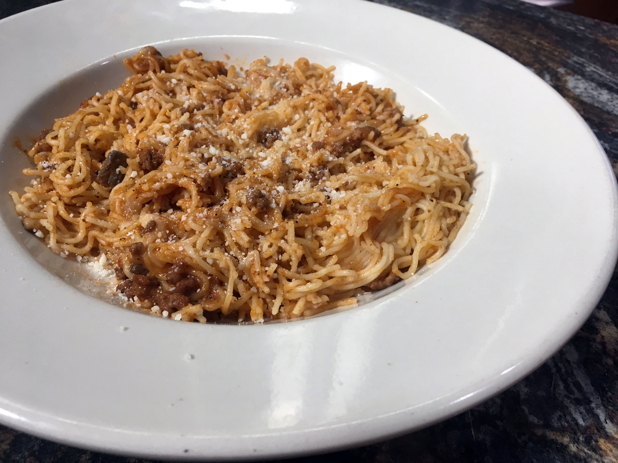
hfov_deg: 61.7
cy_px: 232
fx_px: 518
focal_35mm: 29
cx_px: 309
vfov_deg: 48.2
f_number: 2.2
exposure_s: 1/30
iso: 40
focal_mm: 4.15
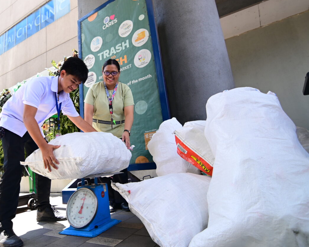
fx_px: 201
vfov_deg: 63.0
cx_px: 100
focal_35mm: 22
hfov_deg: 72.5
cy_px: 112
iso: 100
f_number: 2.8
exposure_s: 1/200
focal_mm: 11
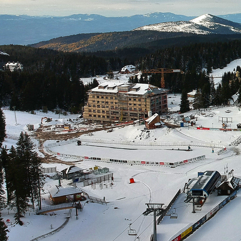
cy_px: 90
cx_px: 297
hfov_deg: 24.2
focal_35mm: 64
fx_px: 504
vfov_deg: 26.8
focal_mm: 4.49
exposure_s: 1/1250
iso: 100
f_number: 2.6
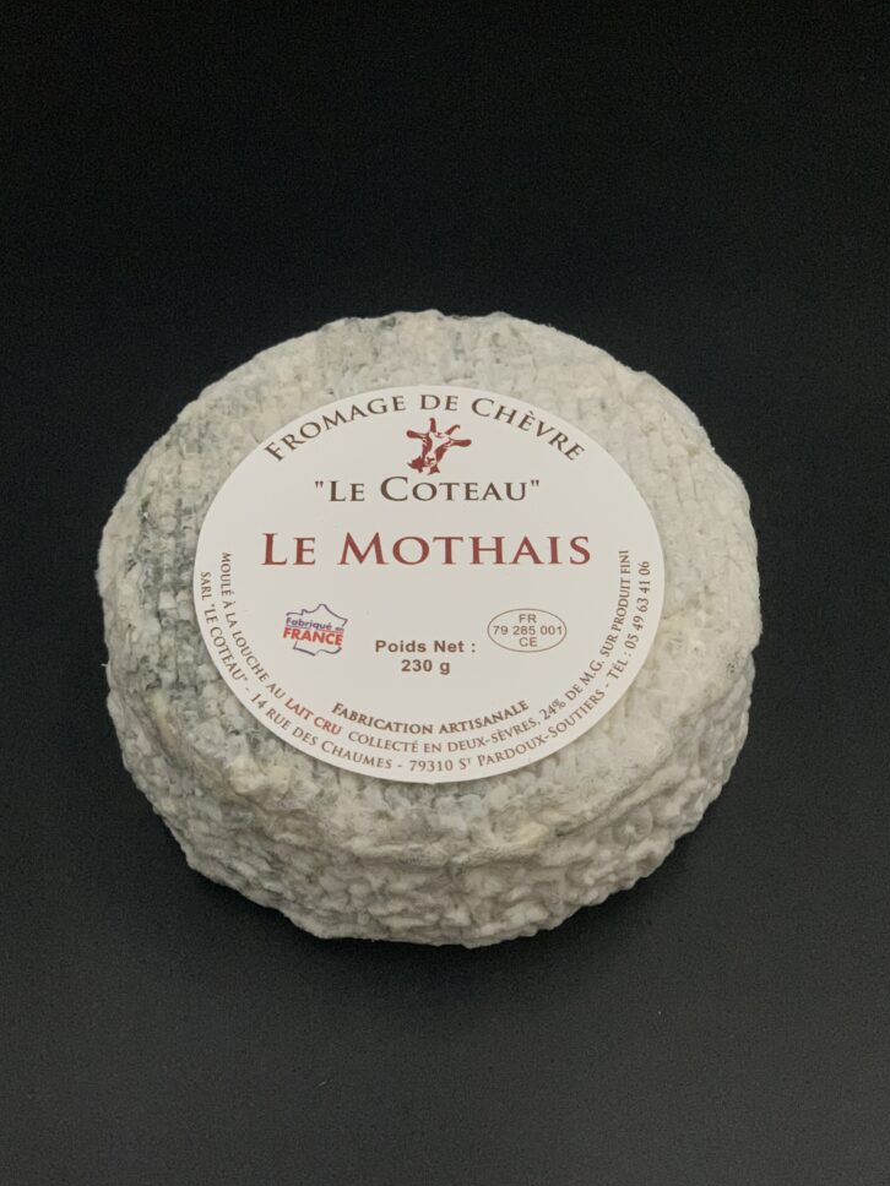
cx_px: 432
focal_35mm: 55
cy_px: 600
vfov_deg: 34.9
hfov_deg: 26.6
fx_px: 1885
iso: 250
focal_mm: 6
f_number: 2.4
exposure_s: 1/50
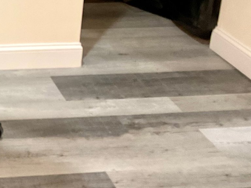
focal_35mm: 75
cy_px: -9
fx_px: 544
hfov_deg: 23.2
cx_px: -69
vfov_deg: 19.0
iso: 200
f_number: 1.8
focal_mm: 3
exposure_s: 1/60
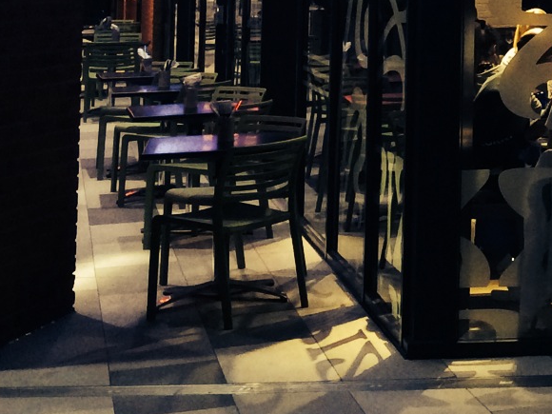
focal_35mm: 106
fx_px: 1690
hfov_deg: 16.0
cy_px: -158
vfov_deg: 13.4
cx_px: 956
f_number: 2.2
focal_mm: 4.12
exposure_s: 1/30
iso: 200
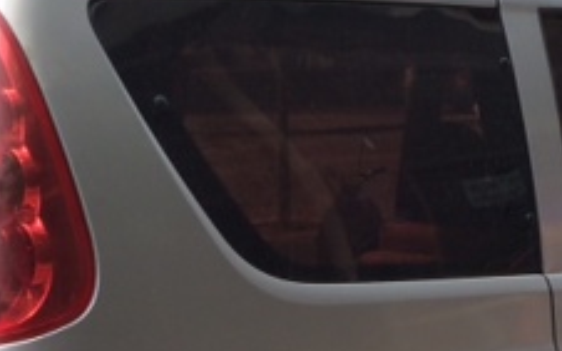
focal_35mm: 90
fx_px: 1378
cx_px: 351
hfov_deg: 23.0
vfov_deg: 14.0
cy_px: 446
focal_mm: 4.12
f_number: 2.2
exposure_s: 1/570
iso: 32
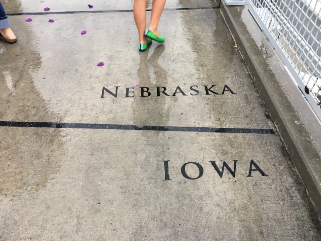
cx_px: 160
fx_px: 269
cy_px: 120
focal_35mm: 29
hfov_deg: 61.7
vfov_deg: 48.2
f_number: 2.2
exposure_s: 1/30
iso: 25
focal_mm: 4.15
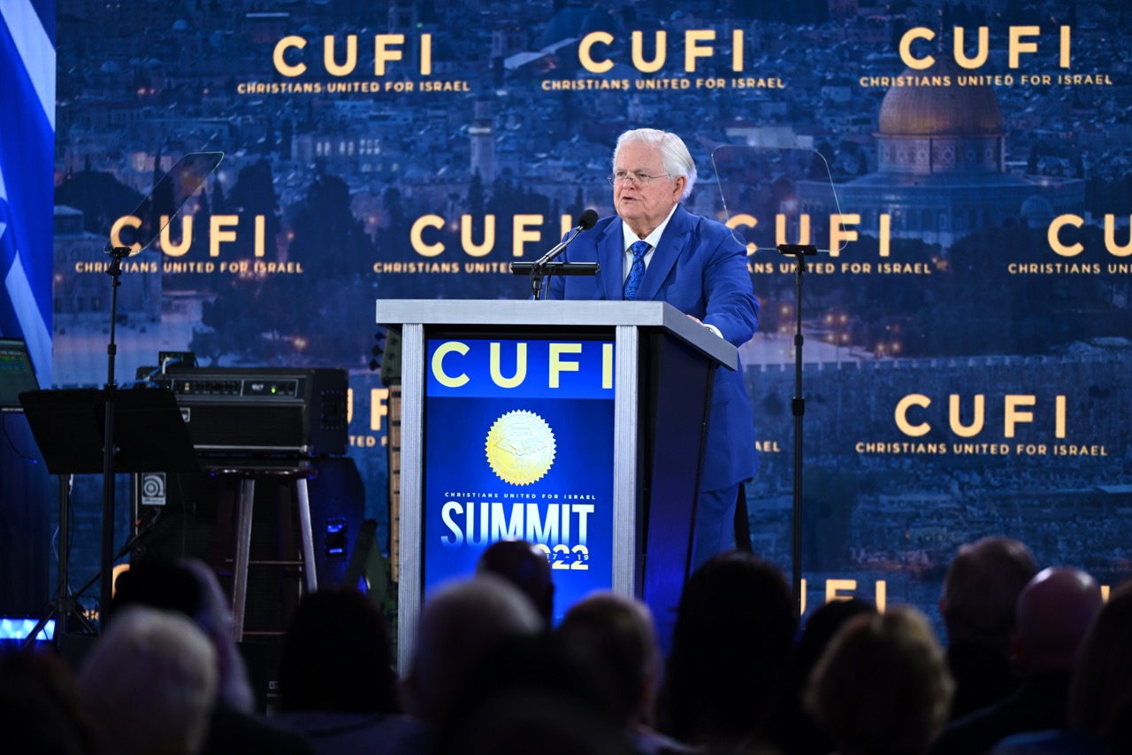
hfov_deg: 10.3
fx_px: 6288
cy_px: 378
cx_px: 566
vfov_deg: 6.9
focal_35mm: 200
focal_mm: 200
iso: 1000
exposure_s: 1/200
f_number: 2.8
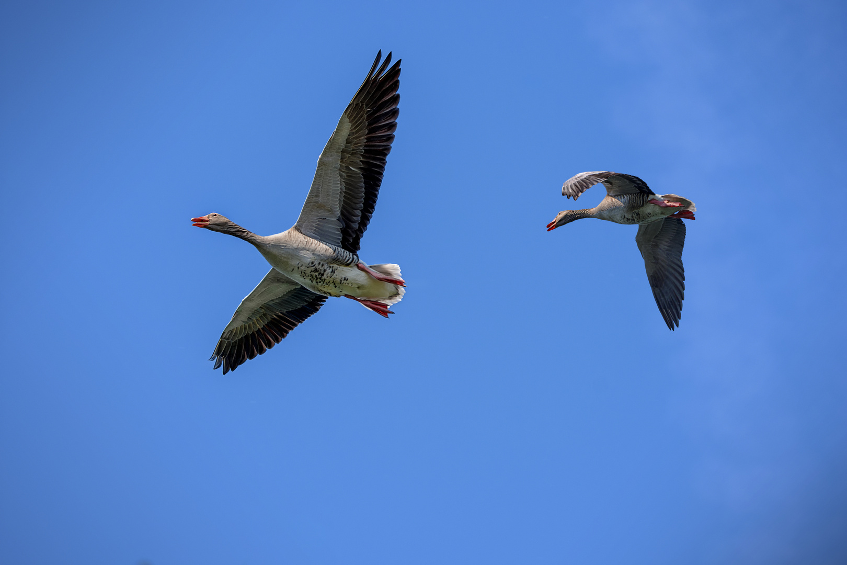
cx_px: 424
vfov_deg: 6.1
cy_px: 282
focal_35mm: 225
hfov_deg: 9.1
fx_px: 5293
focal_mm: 150
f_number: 6.3
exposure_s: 1/800
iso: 100
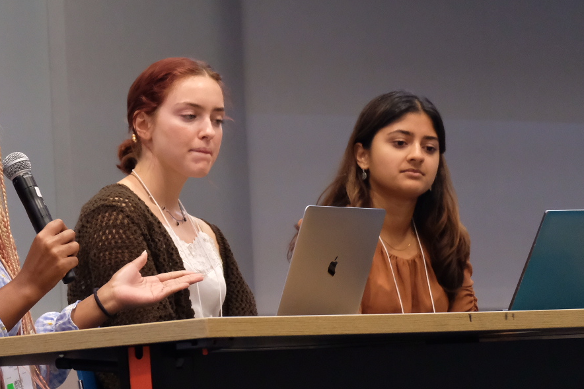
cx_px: 19
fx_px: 3682
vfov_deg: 6.0
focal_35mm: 227
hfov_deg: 9.0
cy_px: 118
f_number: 5
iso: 4000
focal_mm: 75.4
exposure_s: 1/100
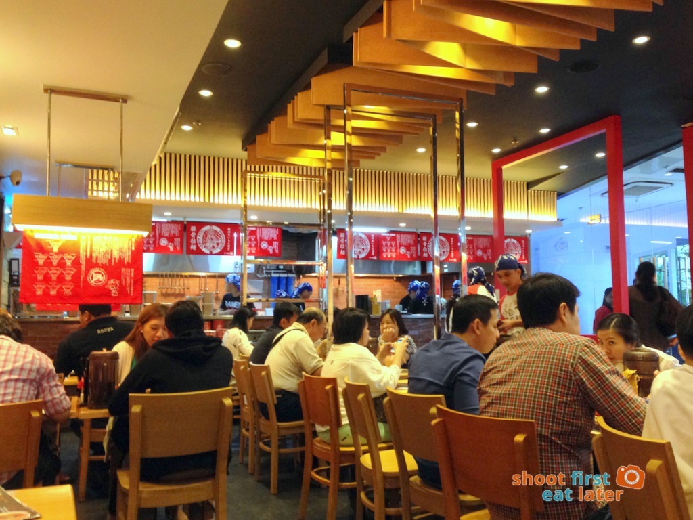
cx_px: 346
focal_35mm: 33
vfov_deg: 42.9
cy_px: 260
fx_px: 661
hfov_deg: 55.4
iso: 200
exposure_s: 1/20
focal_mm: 4.12
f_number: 2.4
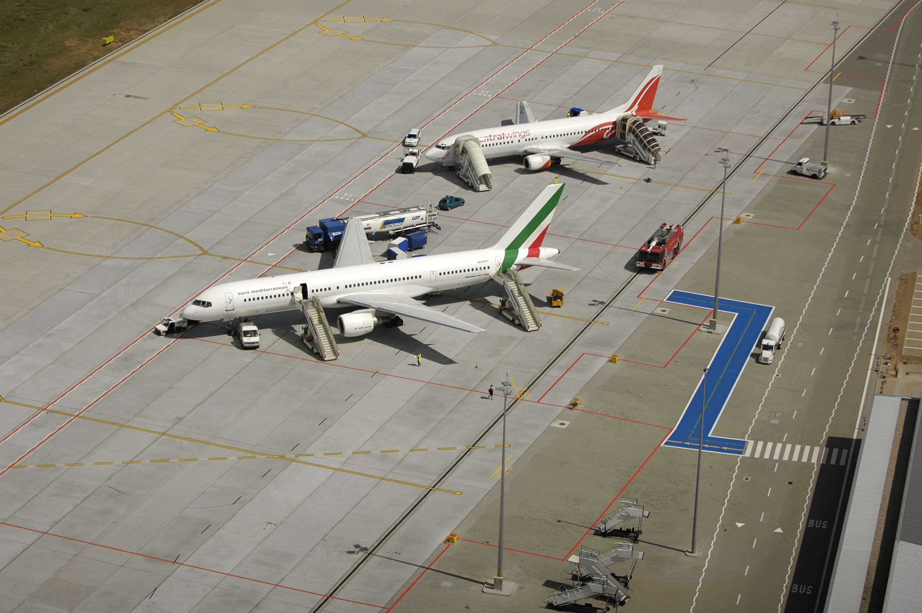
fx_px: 2687
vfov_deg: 13.0
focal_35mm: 105
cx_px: 461
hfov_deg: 19.5
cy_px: 306
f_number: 2.8
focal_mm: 70
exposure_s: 1/8000
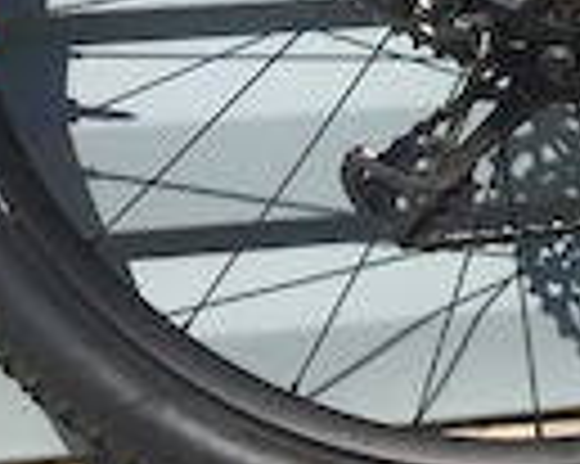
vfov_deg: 8.4
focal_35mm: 176
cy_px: -432
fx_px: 3019
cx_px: 1592
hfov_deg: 9.3
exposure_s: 1/2083
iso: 32
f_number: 2.2
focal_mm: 4.15
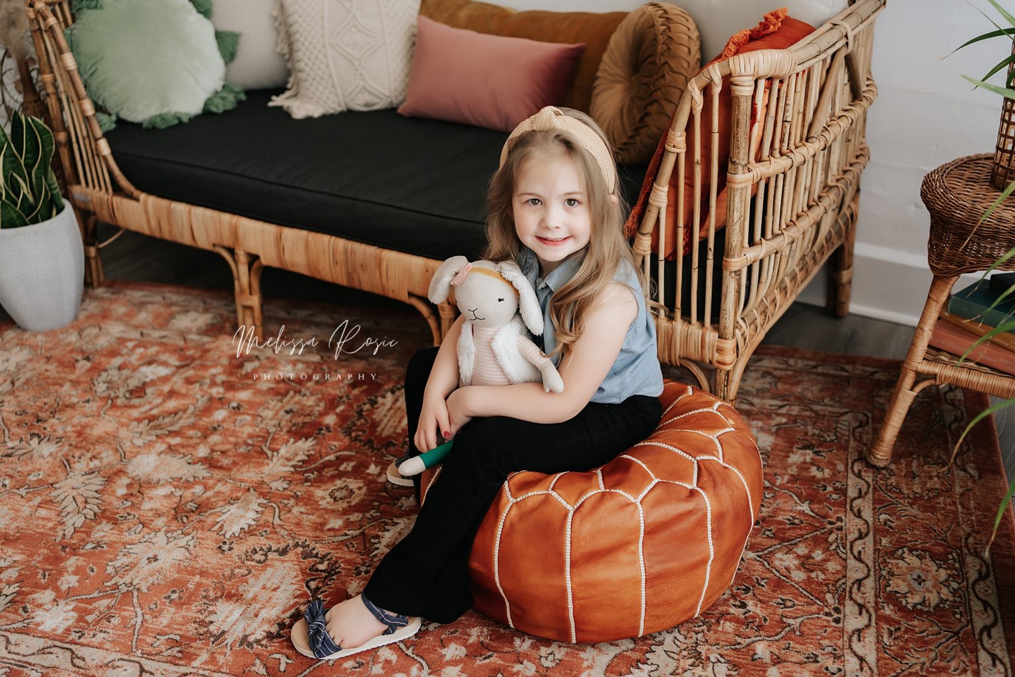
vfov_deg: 37.9
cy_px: 338
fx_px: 987
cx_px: 508
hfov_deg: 54.4
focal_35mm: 35
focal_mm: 35
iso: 640
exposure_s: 1/640
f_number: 2.2
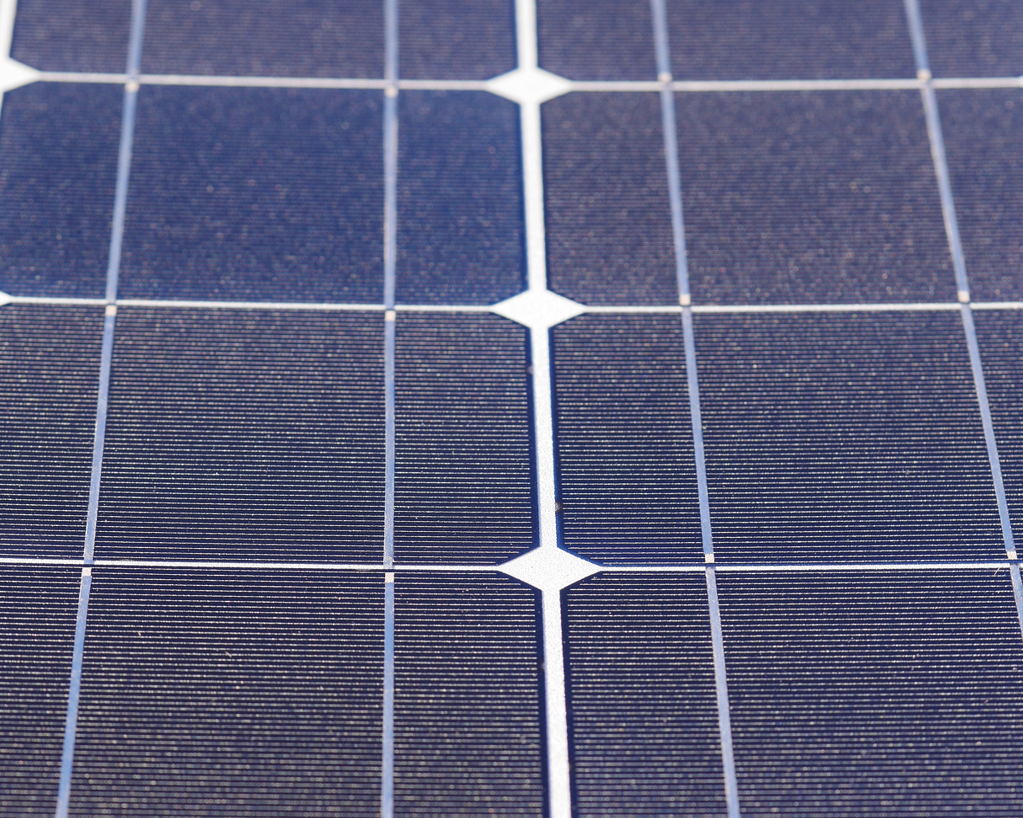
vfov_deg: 7.9
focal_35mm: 196
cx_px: 513
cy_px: 628
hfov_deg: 9.9
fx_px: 5934
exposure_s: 1/250
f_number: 5
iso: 200
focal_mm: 75
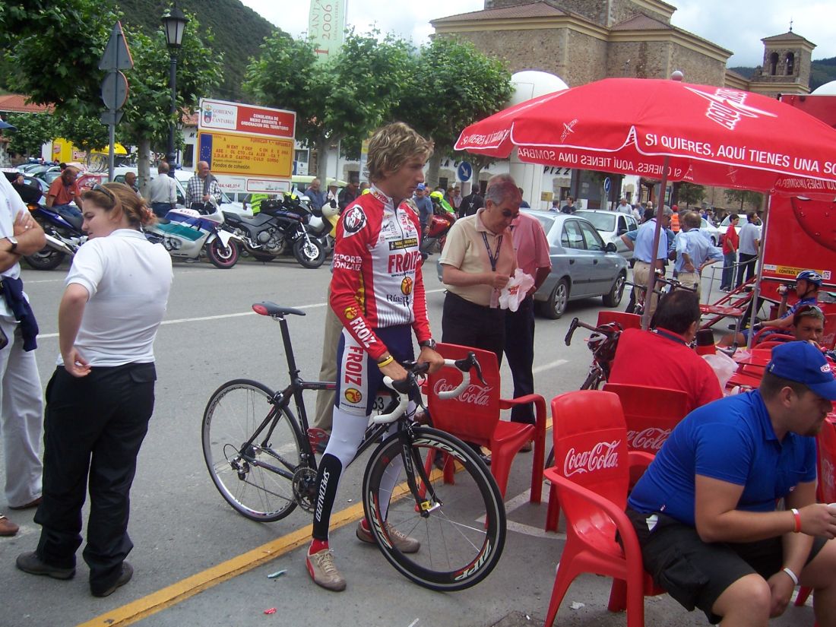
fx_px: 869
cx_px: 418
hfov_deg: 51.4
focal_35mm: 36
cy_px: 314
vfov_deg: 39.7
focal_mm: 6
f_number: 3
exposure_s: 1/1000
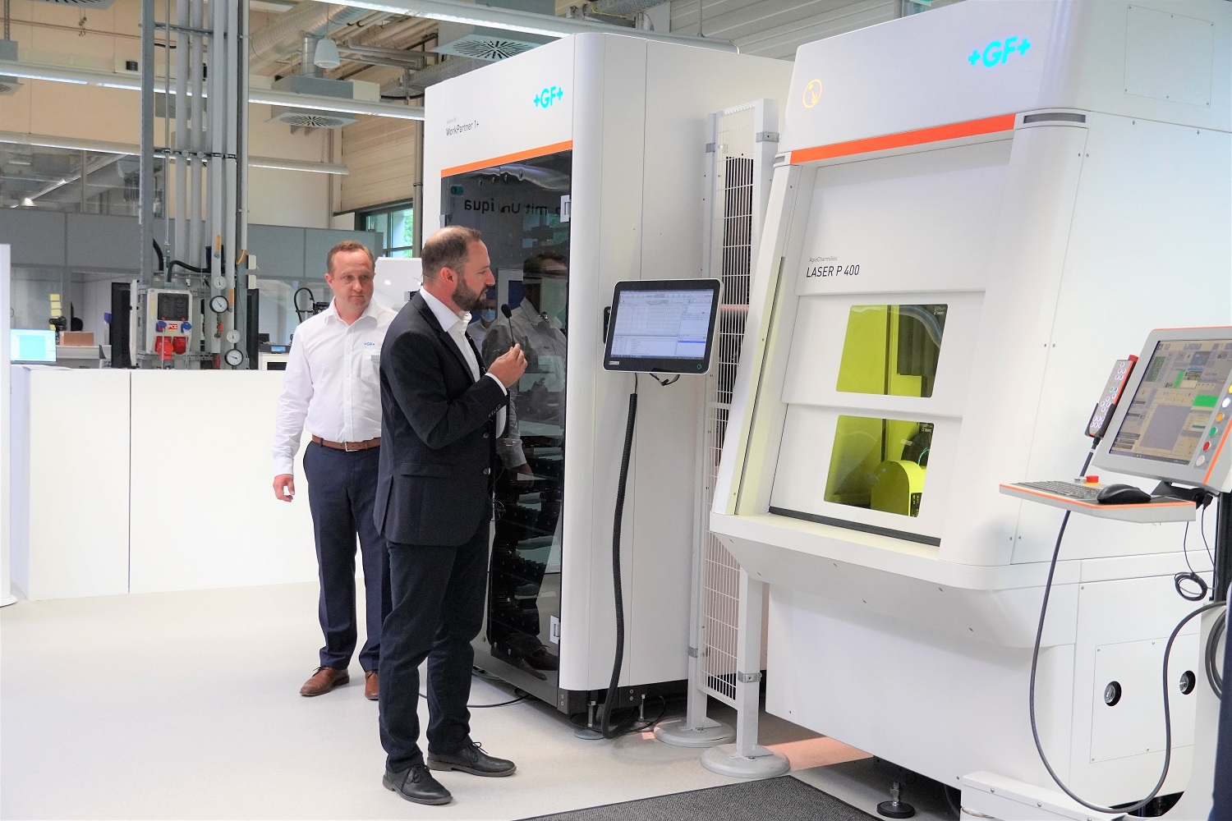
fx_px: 1437
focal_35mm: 42
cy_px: 410
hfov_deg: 46.4
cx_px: 616
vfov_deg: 31.9
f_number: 4.5
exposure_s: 1/160
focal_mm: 28
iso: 2500
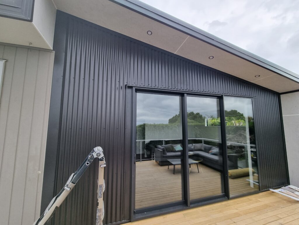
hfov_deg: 106.2
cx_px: 150
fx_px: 112
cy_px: 112
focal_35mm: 13
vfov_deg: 89.9
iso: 50
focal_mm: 2.2
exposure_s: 1/578
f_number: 2.2
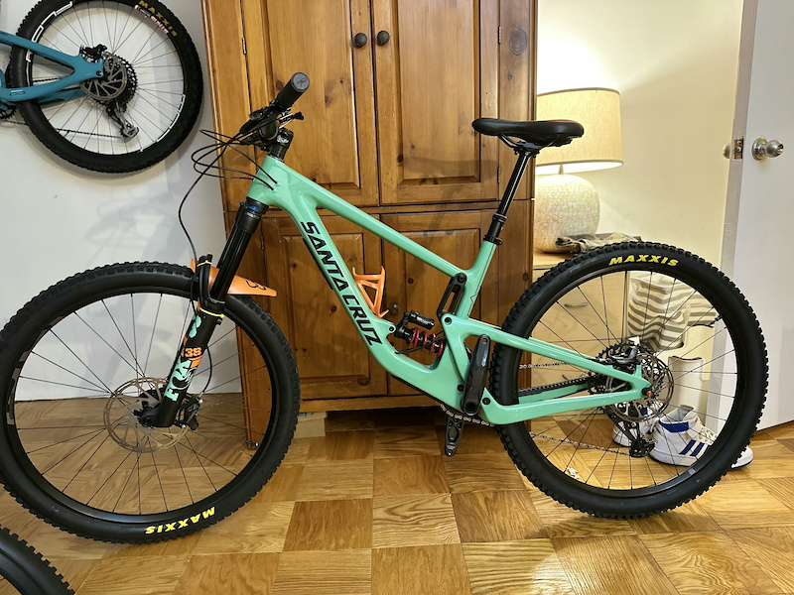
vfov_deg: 56.8
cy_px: 298
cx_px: 397
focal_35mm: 24
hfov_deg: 71.6
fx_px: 550
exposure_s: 1/40
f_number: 1.78
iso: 640
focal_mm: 6.86
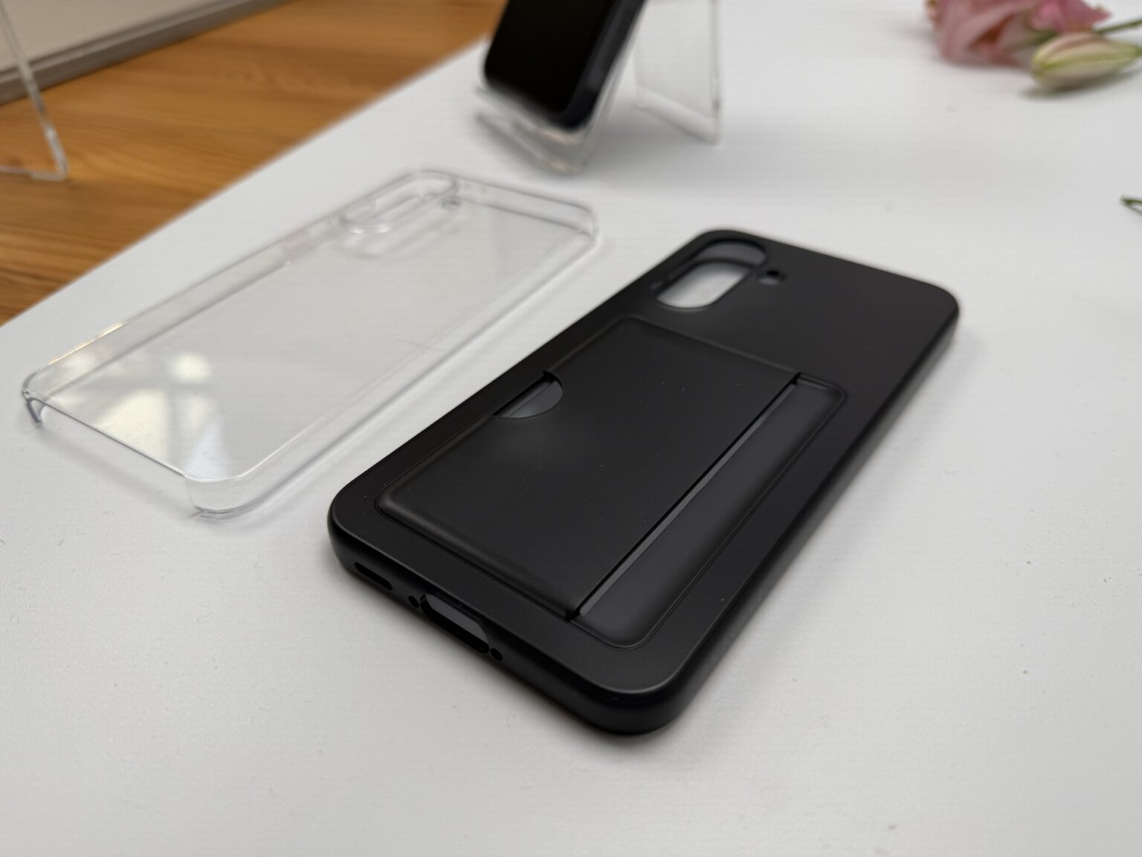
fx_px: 792
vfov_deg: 56.8
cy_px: 428
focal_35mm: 24
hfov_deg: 71.6
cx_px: 571
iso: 80
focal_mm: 6.76
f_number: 1.78
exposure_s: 1/992
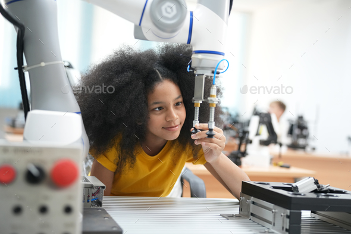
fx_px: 497
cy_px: 117
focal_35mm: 51
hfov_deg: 38.9
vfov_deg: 26.5
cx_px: 176
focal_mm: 51
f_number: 2.2
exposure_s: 1/193
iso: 800
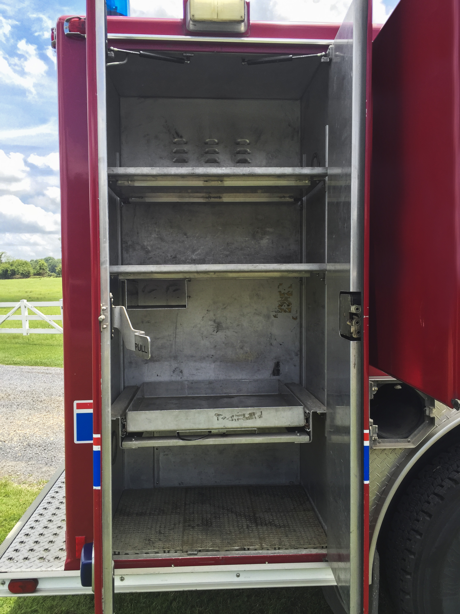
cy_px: 307
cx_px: 230
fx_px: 514
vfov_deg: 61.7
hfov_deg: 48.2
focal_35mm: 29
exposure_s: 1/620
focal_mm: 4.15
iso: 32
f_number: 2.2
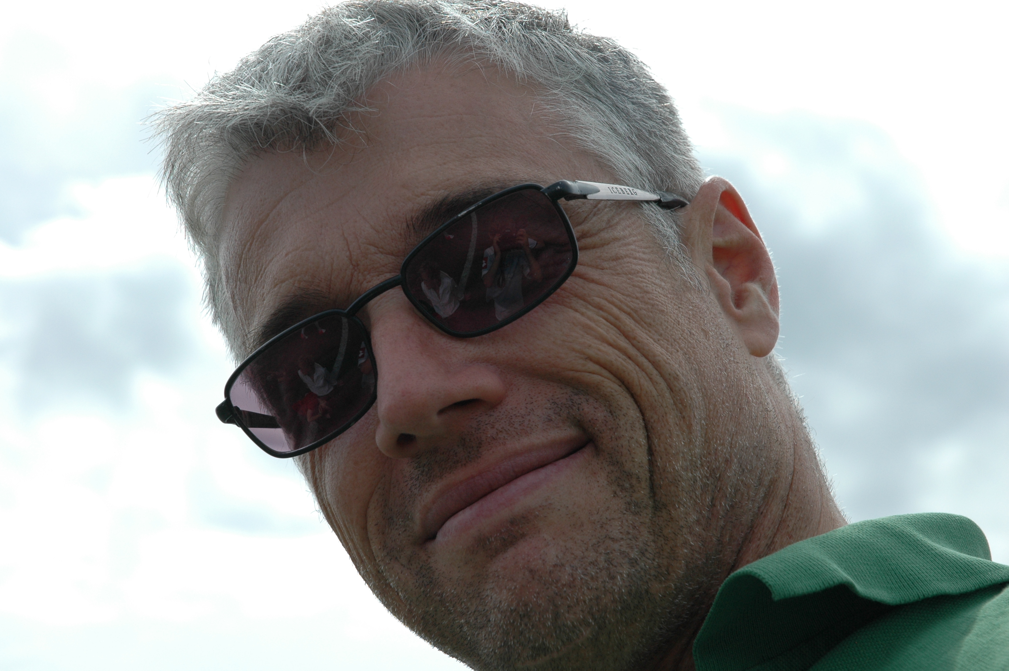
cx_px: 504
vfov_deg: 14.7
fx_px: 2604
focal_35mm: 93
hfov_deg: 21.9
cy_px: 336
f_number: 11
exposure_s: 1/500
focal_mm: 62
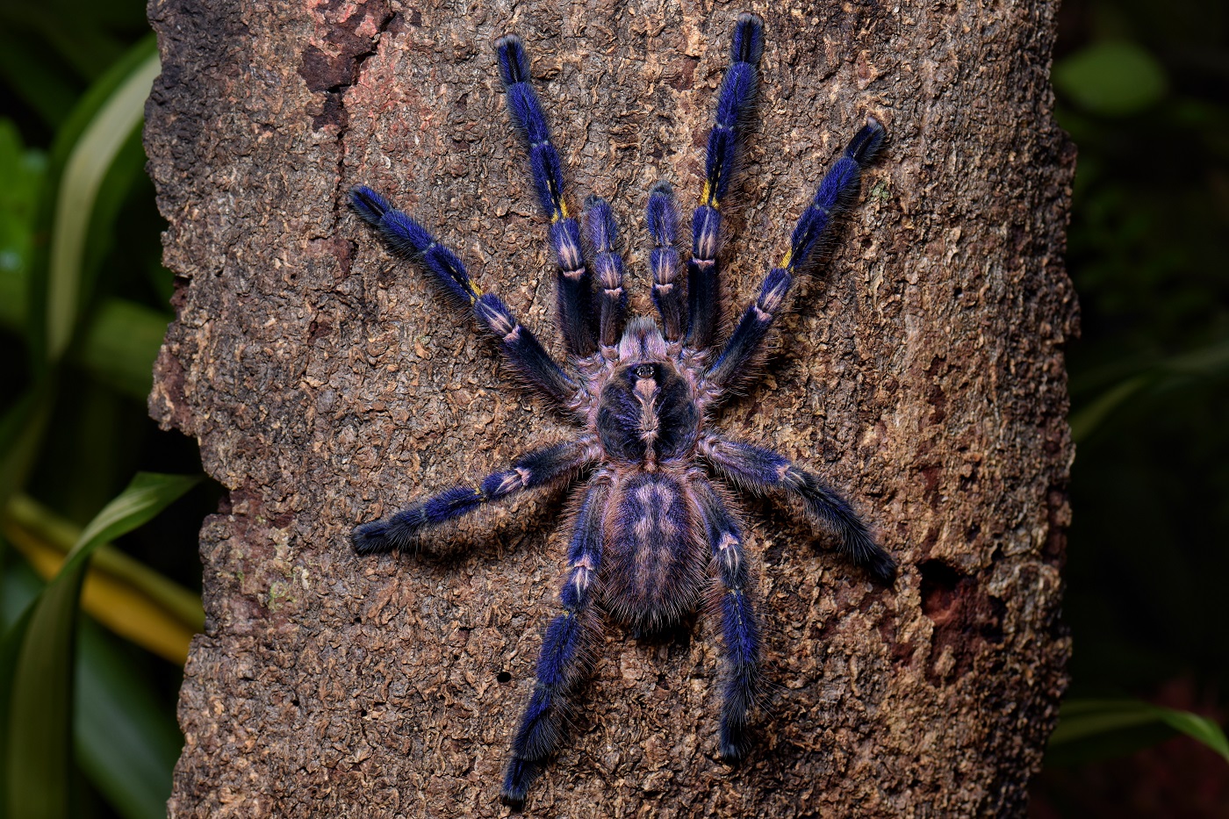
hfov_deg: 13.0
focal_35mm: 158
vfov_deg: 8.7
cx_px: 614
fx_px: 5376
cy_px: 410
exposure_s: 1/250
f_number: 10
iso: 100
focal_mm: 105
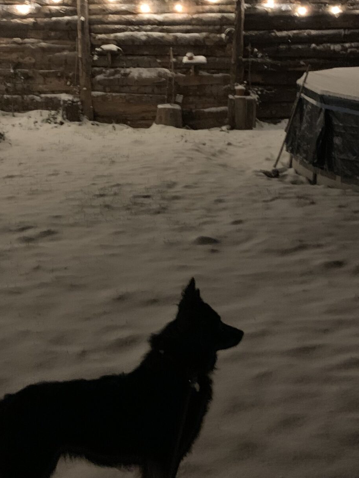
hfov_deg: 26.5
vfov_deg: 34.5
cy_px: 150
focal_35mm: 55
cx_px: 151
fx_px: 760
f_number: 1.8
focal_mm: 4.25
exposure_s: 1/17
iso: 1000
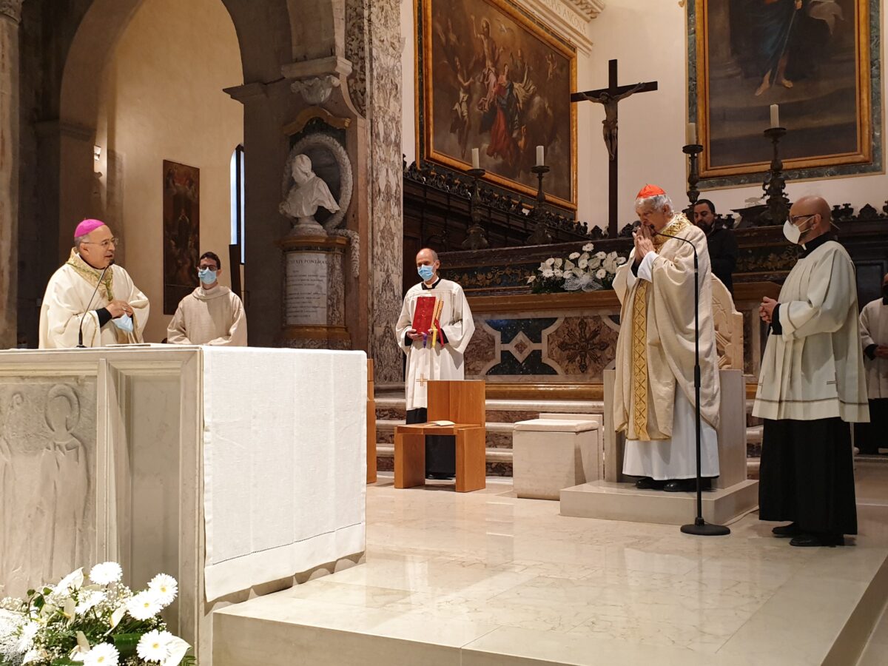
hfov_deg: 67.3
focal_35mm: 26
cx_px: 444
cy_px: 333
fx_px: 667
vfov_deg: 53.1
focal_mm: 4.3
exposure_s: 1/50
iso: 320
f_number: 2.4
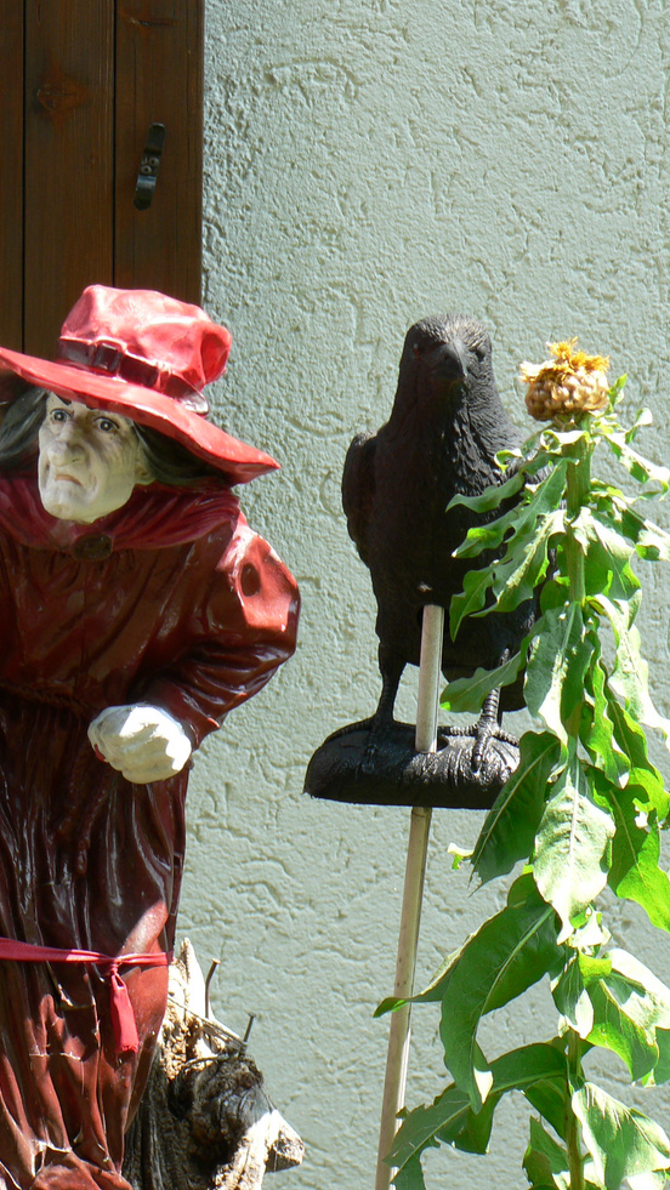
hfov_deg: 7.8
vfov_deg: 13.8
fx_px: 4926
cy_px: 628
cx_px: 239
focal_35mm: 156
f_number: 4
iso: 80
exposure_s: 1/125
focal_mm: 21.6
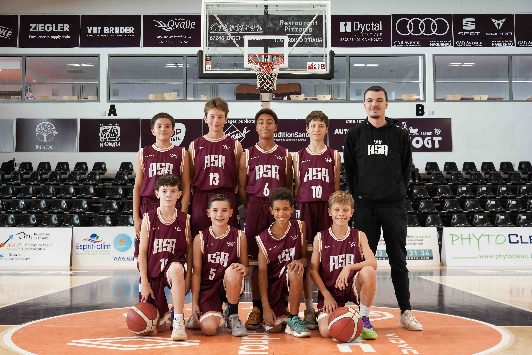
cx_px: 266
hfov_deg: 43.3
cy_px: 178
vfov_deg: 29.6
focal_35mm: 45
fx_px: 671
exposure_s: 1/80
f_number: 6.3
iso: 2000
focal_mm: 45.4
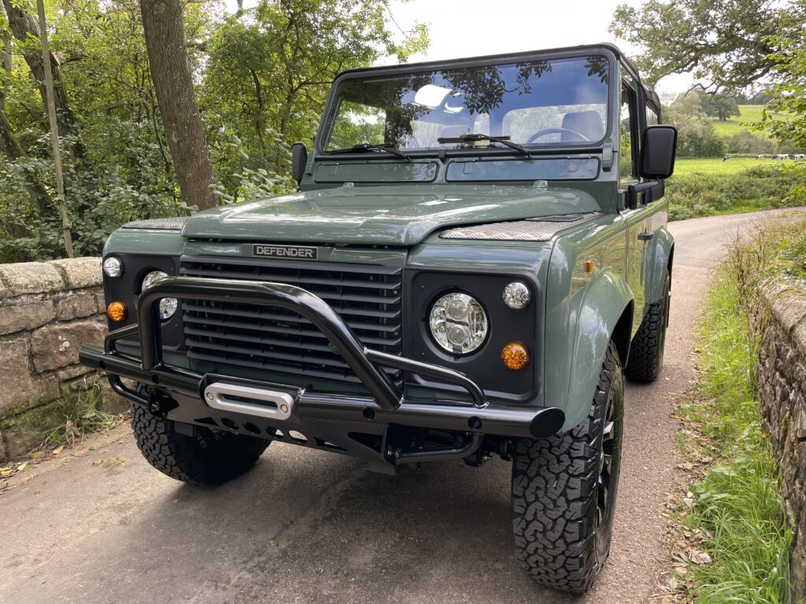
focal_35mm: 26
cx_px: 403
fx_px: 605
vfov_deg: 53.1
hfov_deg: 67.3
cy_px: 302
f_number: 1.6
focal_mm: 4.2
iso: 32
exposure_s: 1/125
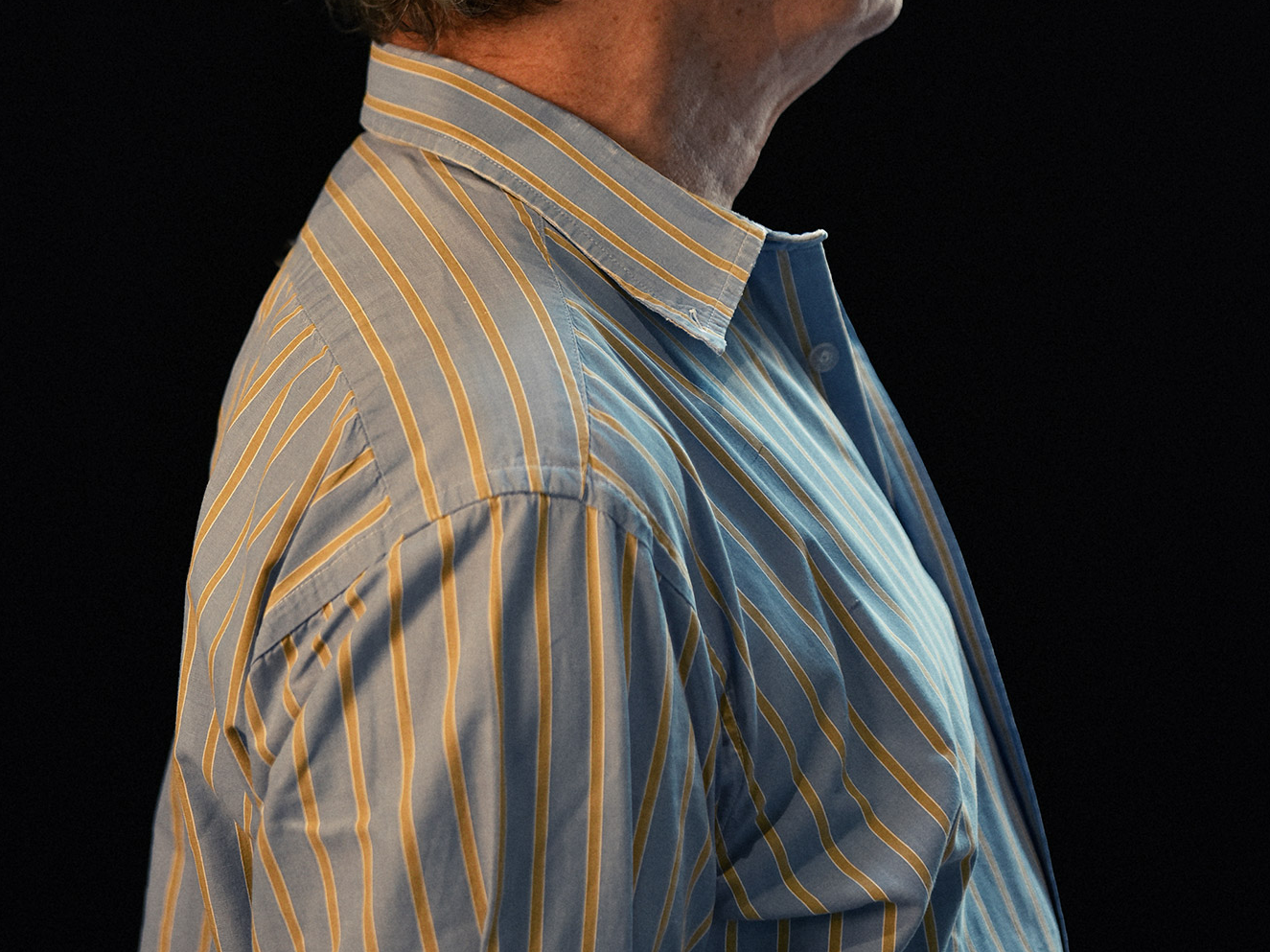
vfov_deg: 16.3
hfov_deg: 21.8
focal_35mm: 90
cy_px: 156
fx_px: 3301
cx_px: 634
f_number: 3.5
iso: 640
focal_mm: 62
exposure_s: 1/160
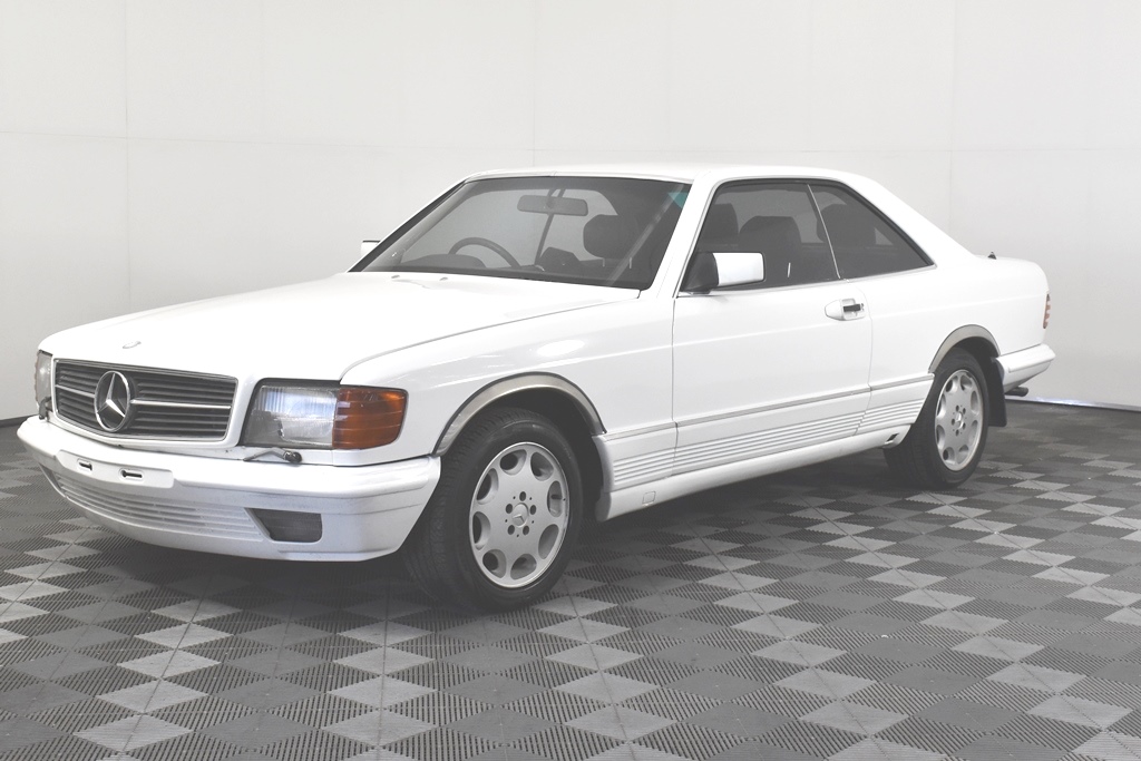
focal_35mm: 51
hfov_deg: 38.9
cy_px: 380
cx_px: 570
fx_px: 1617
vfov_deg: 26.5
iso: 1600
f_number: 10
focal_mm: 34
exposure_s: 1/400
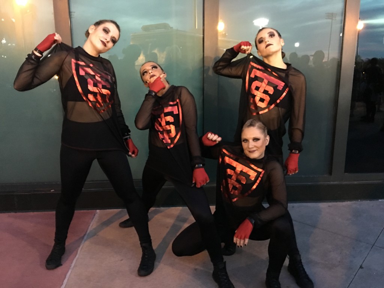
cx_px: 192
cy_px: 144
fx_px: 322
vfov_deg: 48.2
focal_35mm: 29
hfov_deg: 61.7
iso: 200
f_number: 2.2
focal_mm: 4.15
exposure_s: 1/4
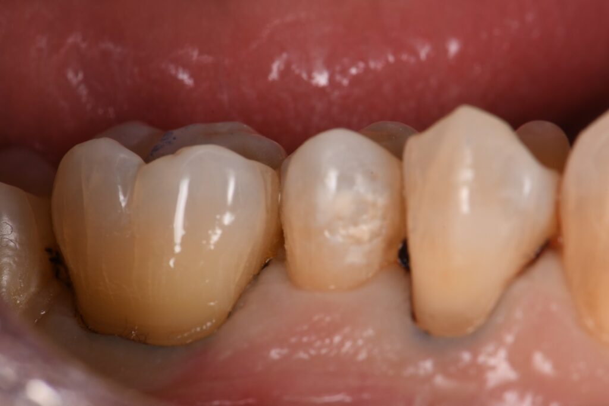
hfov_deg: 13.1
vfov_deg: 8.7
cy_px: 203
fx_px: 2655
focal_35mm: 157
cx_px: 304
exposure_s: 1/250
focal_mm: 105
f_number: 32
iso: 200
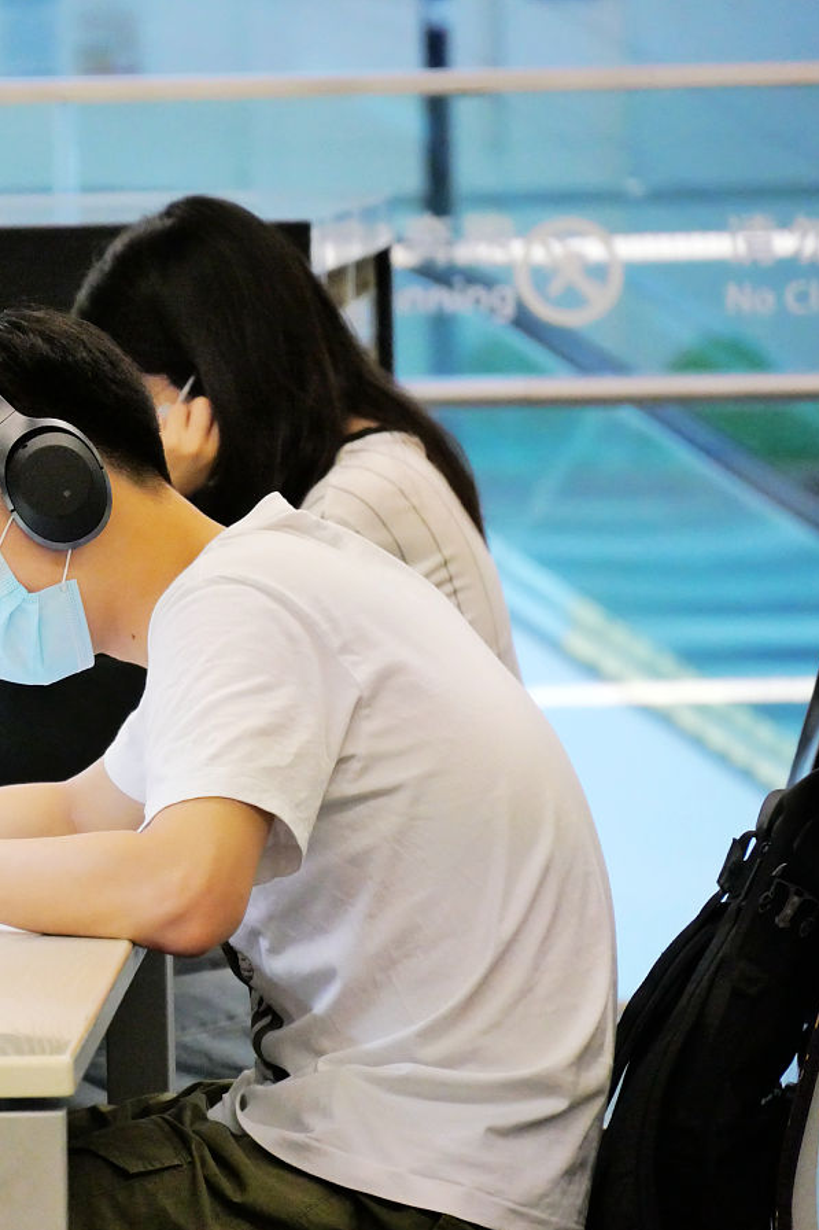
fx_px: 13313
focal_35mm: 390
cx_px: 11
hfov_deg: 3.5
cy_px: 616
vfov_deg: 5.3
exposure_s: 1/125
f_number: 5.6
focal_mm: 140
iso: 3200
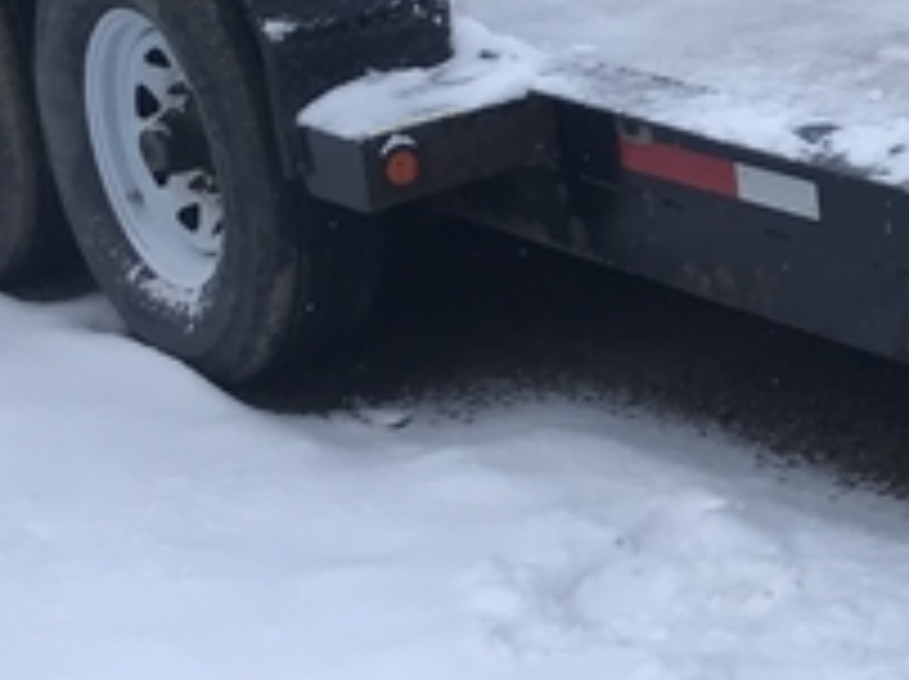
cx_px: 1472
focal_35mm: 111
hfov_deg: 15.9
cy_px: 0
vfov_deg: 13.1
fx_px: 2911
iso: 20
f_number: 1.8
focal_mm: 3.99
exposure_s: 1/704
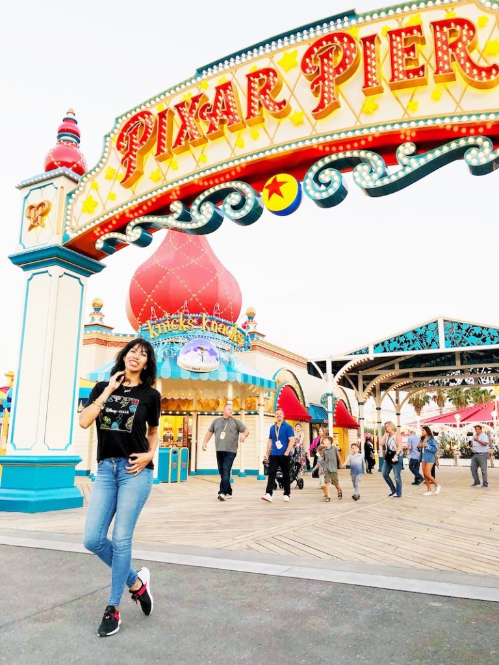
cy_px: 332
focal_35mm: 28
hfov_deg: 49.7
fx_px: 538
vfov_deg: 63.4
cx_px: 250
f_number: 1.8
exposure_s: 1/30
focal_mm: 4
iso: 25
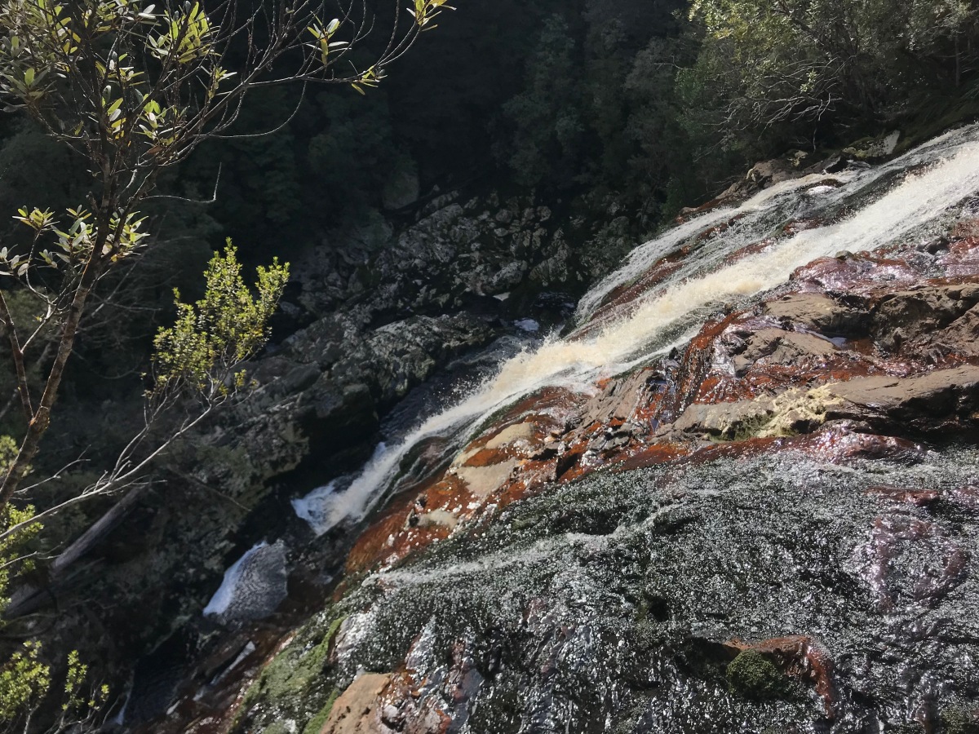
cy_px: 367
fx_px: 792
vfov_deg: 49.7
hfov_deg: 63.4
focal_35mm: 28
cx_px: 490
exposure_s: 1/948
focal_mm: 3.99
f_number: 1.8
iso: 20
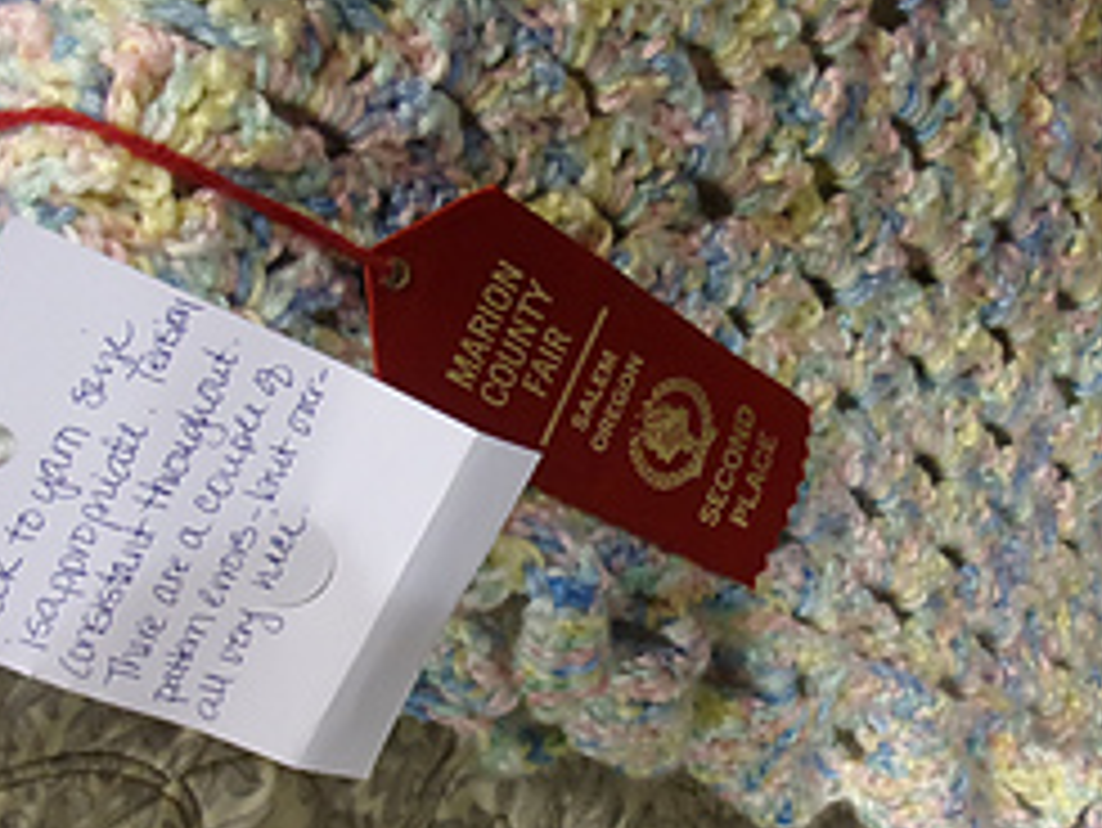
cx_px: 486
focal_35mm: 49
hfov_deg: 38.8
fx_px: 1561
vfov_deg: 29.6
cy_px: 511
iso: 269
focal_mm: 4.3
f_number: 3.3
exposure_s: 1/17
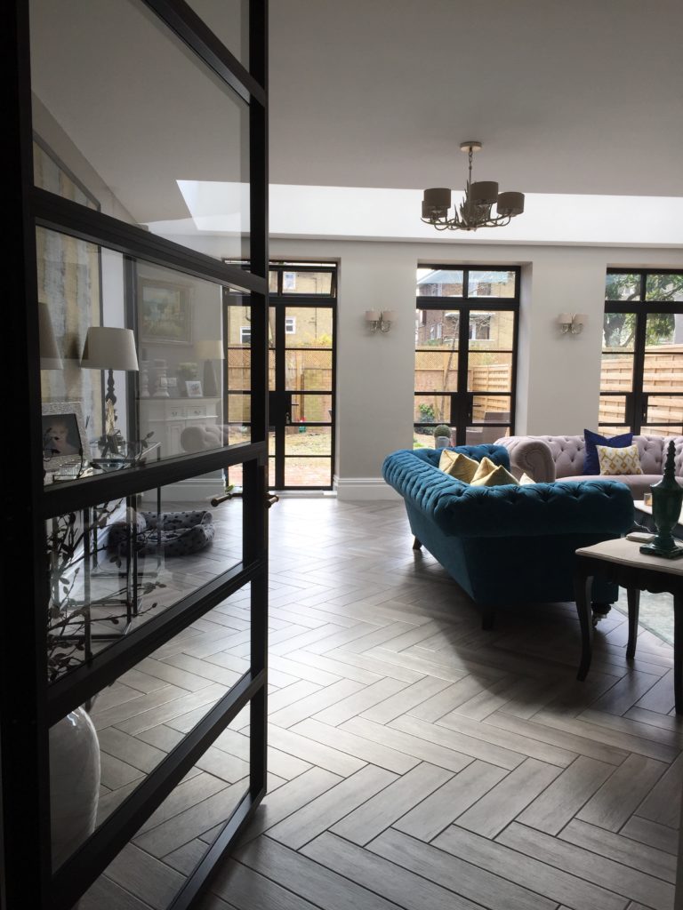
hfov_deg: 48.2
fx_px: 763
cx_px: 342
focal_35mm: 29
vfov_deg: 61.7
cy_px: 455
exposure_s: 1/227
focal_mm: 4.15
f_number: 2.2
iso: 32
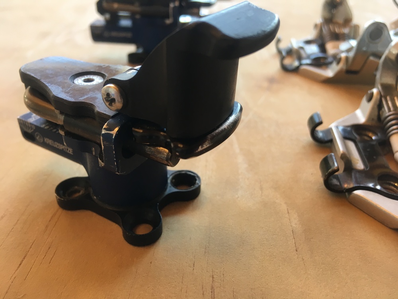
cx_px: 199
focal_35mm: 29
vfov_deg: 48.2
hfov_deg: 61.7
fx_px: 333
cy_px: 150
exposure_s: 1/30
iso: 32
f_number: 2.2
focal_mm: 4.15
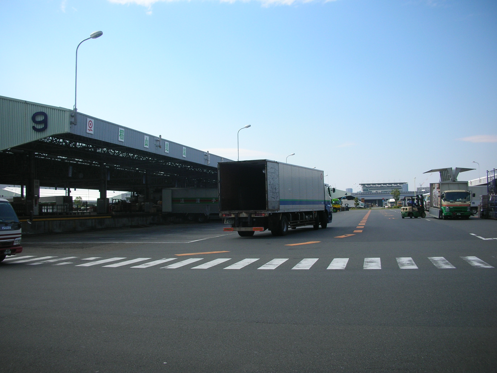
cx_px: 248
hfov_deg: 52.6
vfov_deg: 40.7
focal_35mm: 35
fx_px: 503
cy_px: 186
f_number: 8.5
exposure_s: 1/76.3
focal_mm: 5.8
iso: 50
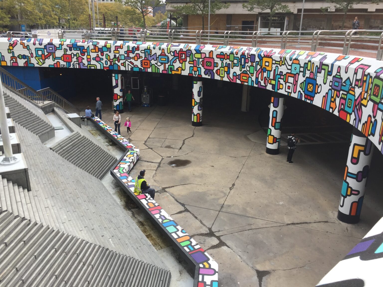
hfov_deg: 61.7
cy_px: 144
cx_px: 192
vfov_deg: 48.2
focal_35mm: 29
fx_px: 321
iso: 32
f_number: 2.2
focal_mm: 4.15
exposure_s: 1/775
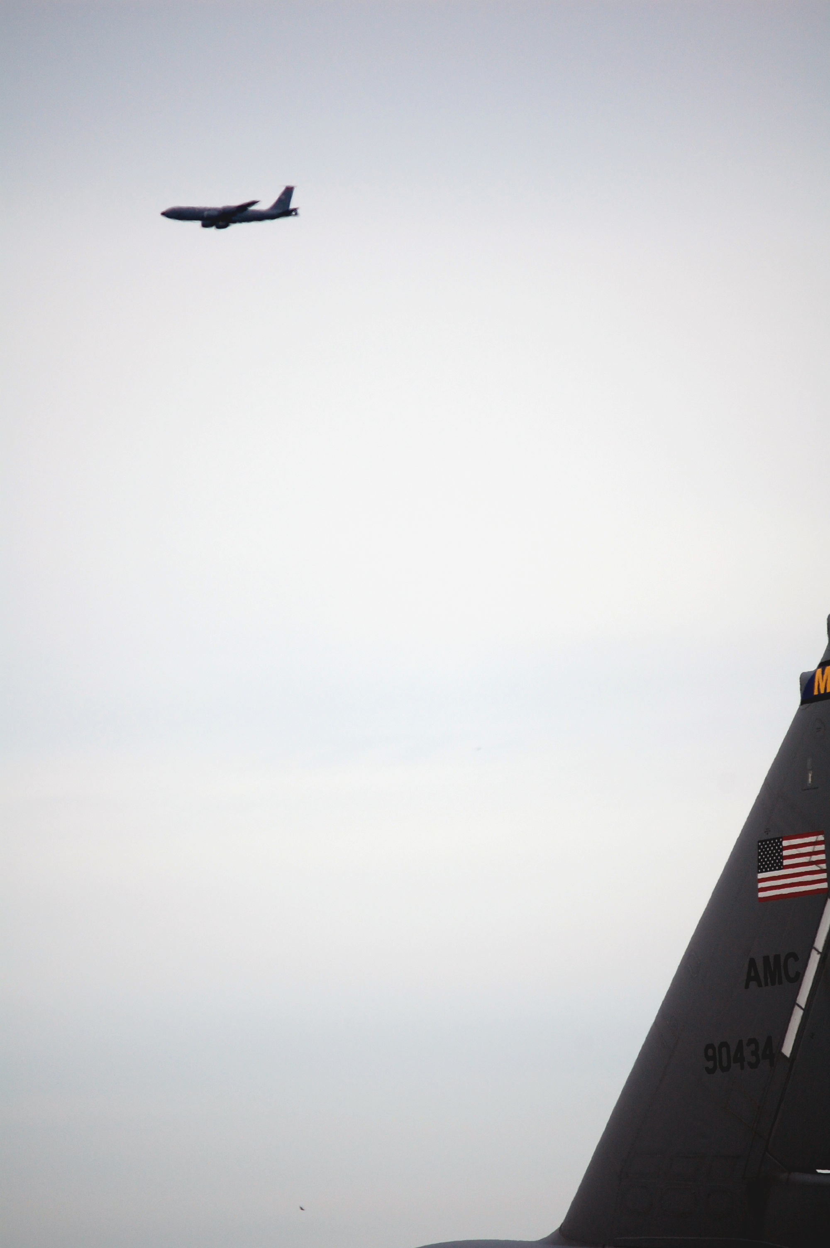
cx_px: 415
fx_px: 10393
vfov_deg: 6.9
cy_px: 624
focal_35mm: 300
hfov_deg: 4.6
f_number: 5.6
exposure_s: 1/2000
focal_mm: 200
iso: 280
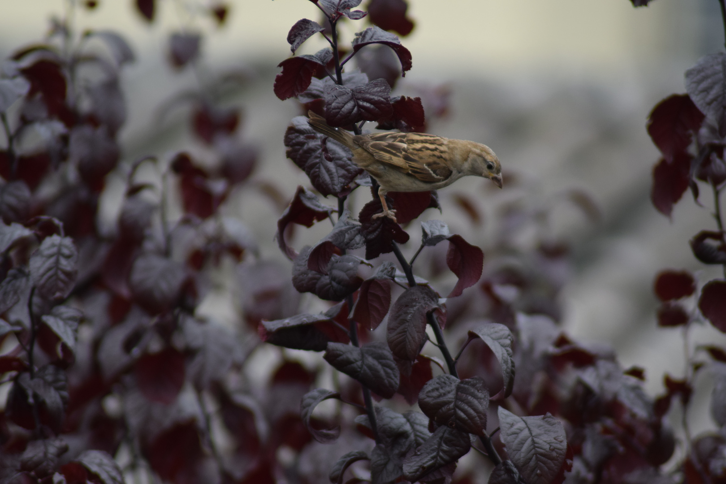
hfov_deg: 4.6
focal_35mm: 450
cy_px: 242
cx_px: 363
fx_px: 9074
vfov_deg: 3.1
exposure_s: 1/1000
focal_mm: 300
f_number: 5.6
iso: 640
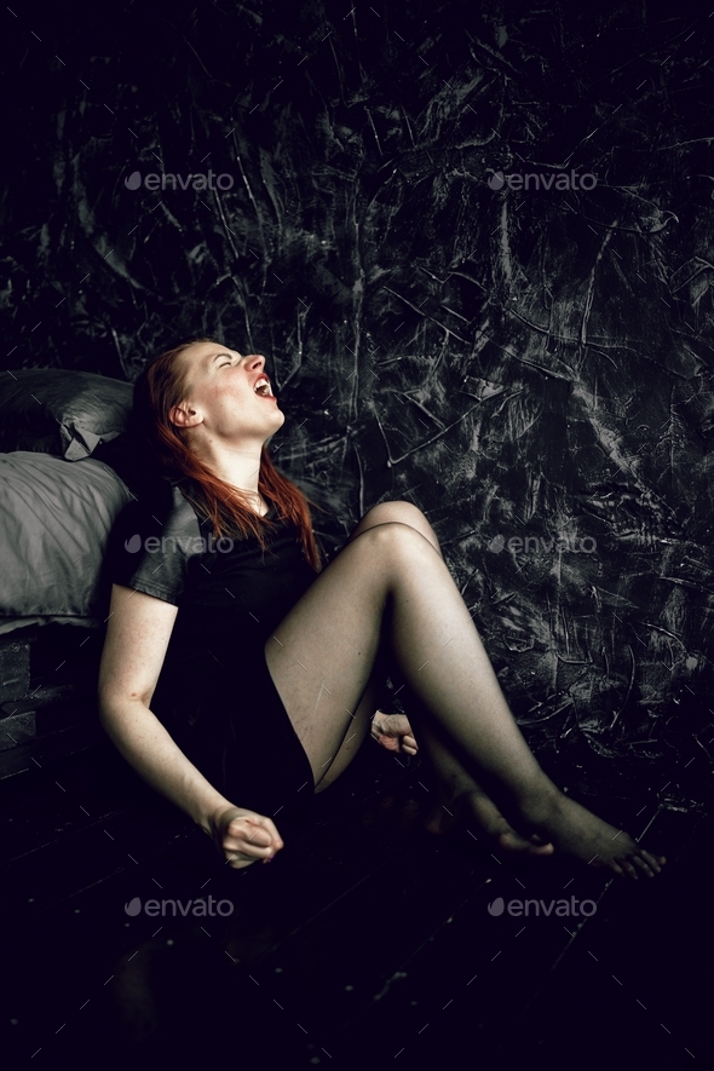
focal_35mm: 35
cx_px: 357
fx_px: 1041
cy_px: 536
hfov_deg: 37.9
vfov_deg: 54.4
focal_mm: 35
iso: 100
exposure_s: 1/160
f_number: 1.4
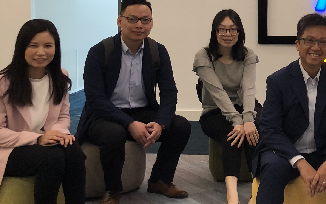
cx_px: 382
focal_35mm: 79
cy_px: 20
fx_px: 702
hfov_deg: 24.0
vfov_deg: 16.3
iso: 32
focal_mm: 4
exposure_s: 1/25
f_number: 1.8
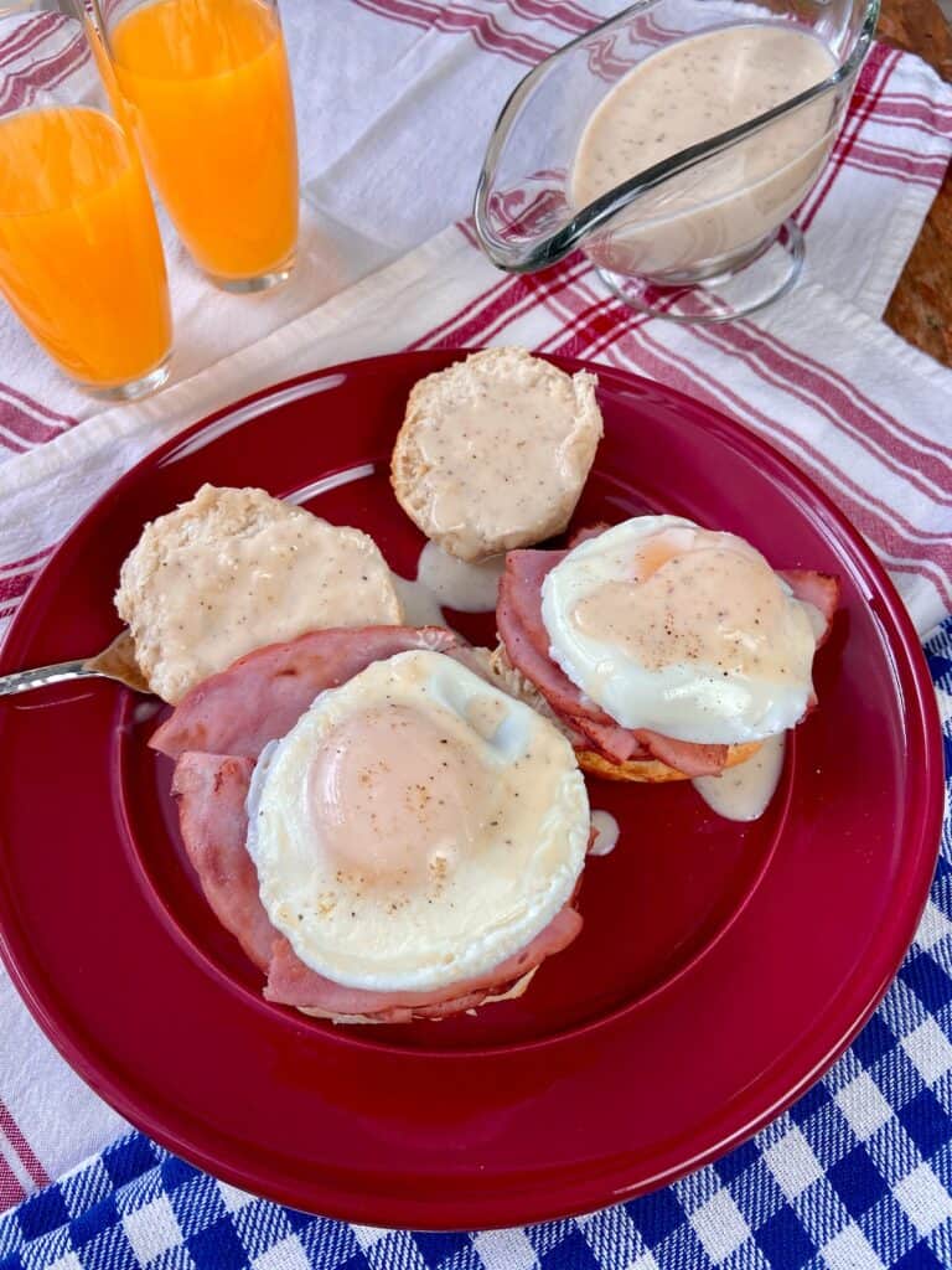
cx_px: 476
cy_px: 635
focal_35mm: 26
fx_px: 953
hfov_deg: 53.1
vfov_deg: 67.3
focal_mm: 4.25
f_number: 1.8
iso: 80
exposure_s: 1/120
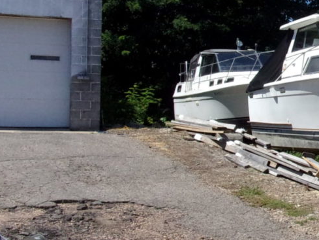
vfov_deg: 16.8
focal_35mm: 88
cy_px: 93
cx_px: 463
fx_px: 811
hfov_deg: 19.6
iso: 200
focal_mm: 5.1
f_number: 10.8
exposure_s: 1/280
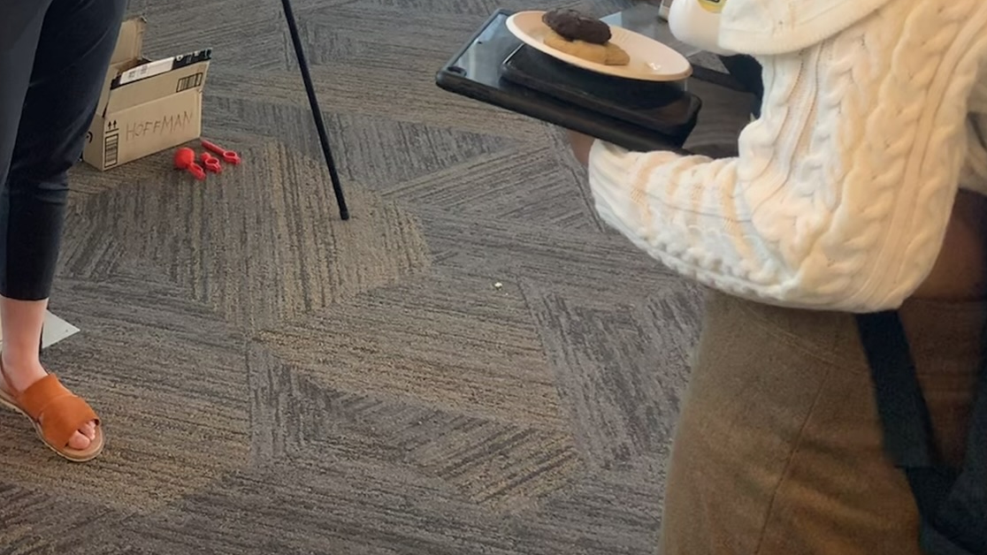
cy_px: -50
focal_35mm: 52
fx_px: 1361
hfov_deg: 37.1
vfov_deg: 21.9
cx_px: 85
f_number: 1.8
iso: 100
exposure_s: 1/66
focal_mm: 4.25
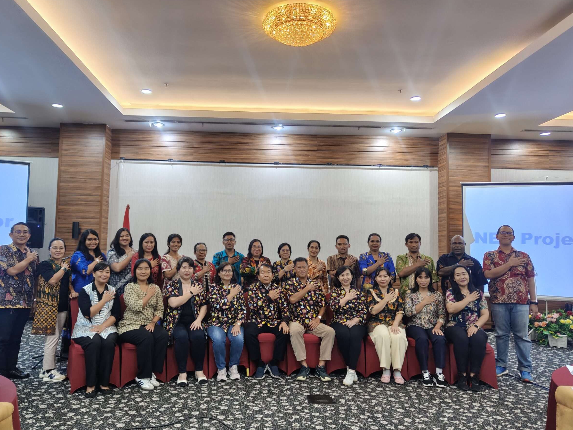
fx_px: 430
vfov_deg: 53.1
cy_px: 218
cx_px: 266
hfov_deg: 67.2
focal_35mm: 26
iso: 400
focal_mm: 5.59
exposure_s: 1/50
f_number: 1.8
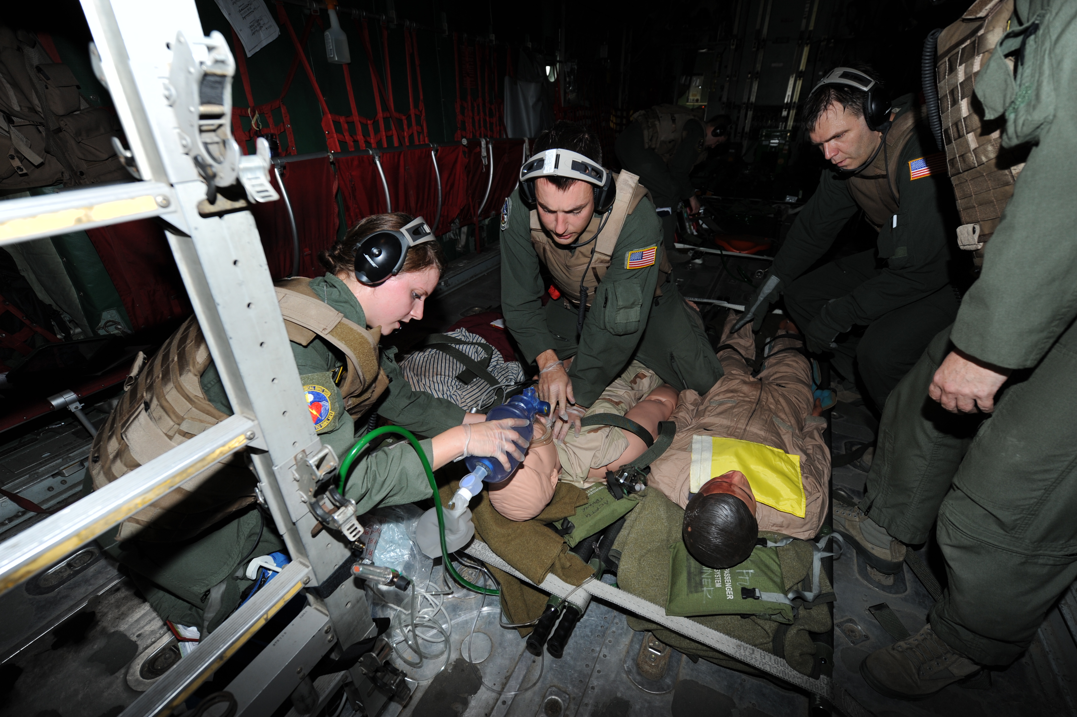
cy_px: 358
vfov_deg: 73.7
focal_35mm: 16
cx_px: 538
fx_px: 478
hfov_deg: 96.8
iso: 400
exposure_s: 1/250
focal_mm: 16
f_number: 4.5
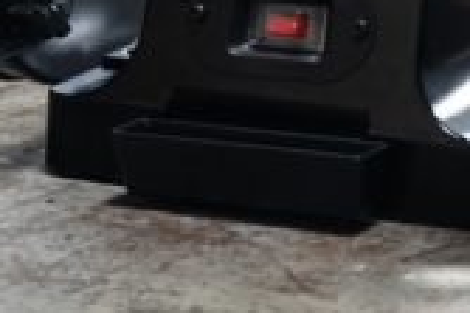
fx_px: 3156
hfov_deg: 8.5
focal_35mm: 242
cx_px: 236
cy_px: -189
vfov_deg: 5.6
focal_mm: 58
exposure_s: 1/160
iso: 1600
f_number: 4
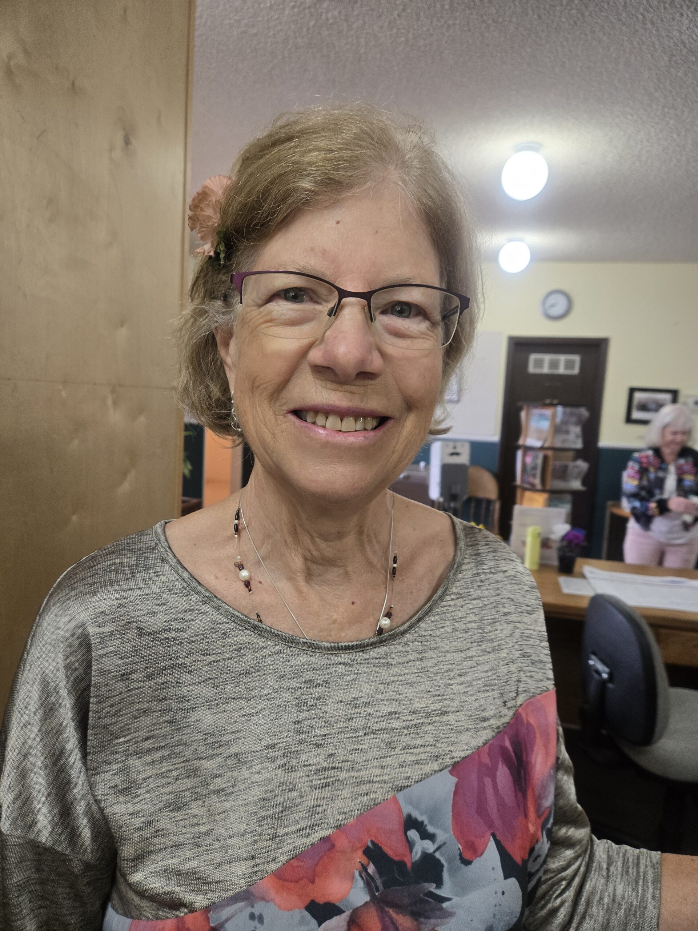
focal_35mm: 23
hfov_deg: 58.9
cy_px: 466
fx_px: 618
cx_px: 349
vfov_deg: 73.9
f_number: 1.8
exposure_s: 1/120
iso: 250
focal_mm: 5.4
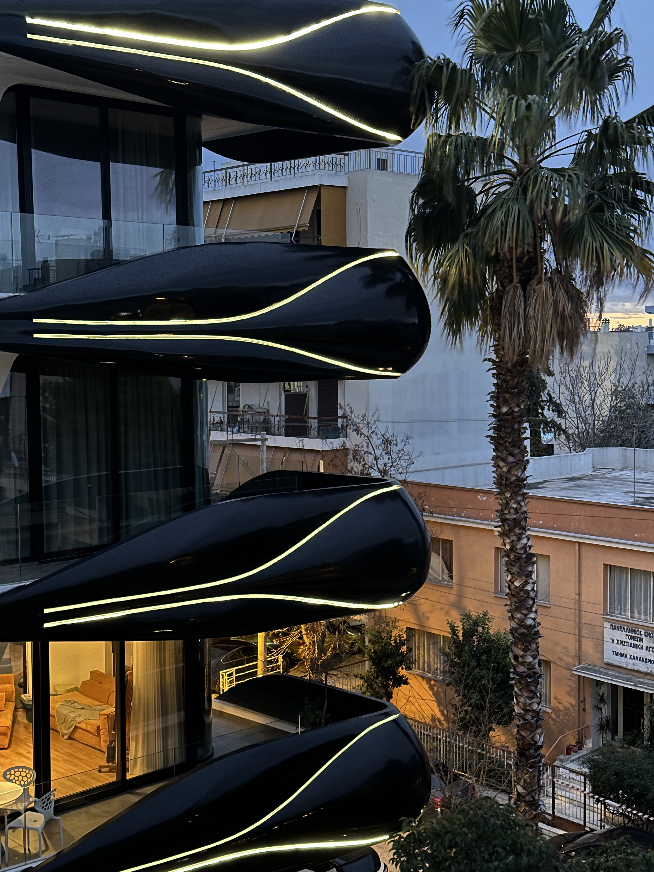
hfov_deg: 30.3
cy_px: 436
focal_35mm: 48
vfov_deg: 39.7
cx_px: 327
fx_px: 1209
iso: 320
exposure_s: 1/11
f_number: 1.78
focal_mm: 6.86
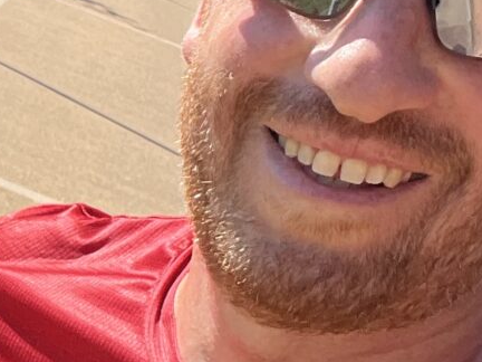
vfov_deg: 13.6
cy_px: 238
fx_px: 1518
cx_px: -230
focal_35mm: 109
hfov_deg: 16.5
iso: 32
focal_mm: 2.71
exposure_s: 1/478
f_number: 2.2
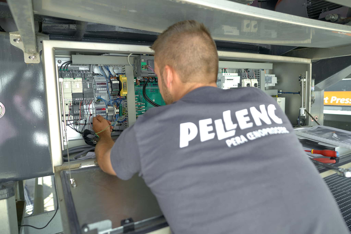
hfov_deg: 73.7
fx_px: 234
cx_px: 176
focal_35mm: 24
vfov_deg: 53.1
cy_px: 117
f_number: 3.5
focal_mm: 24
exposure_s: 1/400
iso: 320
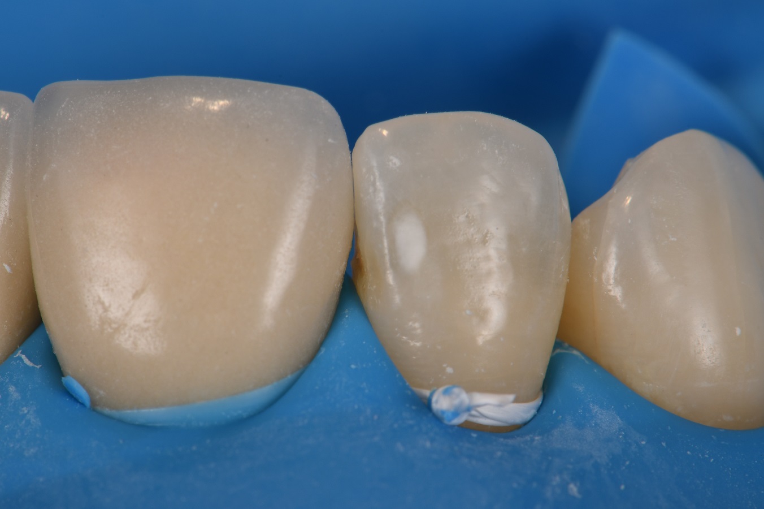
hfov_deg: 13.1
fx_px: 3330
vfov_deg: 8.7
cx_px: 382
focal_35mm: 157
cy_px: 254
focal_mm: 105
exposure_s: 1/160
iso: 200
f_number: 32
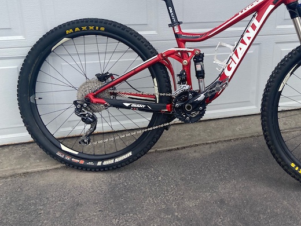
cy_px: 61
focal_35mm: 40
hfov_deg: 45.4
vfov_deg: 35.3
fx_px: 348
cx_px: 222
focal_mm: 4.25
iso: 32
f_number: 1.8
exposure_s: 1/616
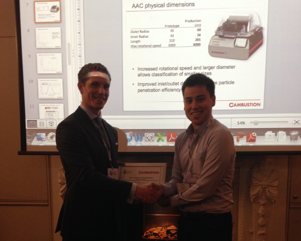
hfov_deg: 42.9
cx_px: 151
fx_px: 383
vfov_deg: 33.8
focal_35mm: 43
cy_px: 194
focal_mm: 4.12
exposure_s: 1/20
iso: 160
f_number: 2.4
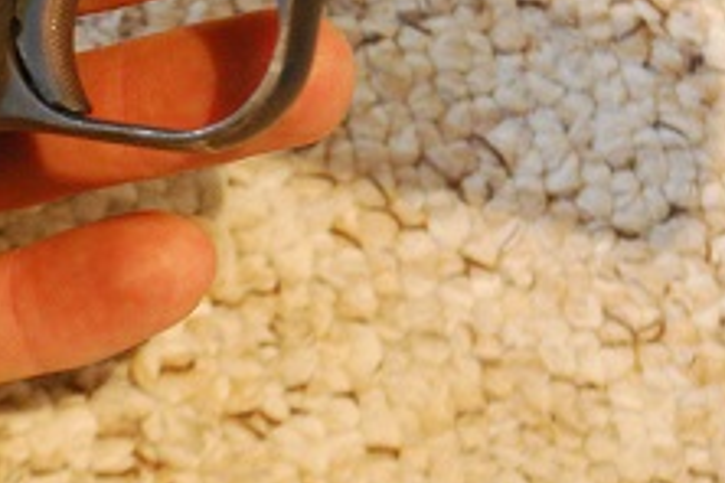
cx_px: 216
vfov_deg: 7.0
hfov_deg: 10.5
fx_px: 3927
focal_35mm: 195
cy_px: 47
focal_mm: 48
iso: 1600
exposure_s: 1/8
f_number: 5.6
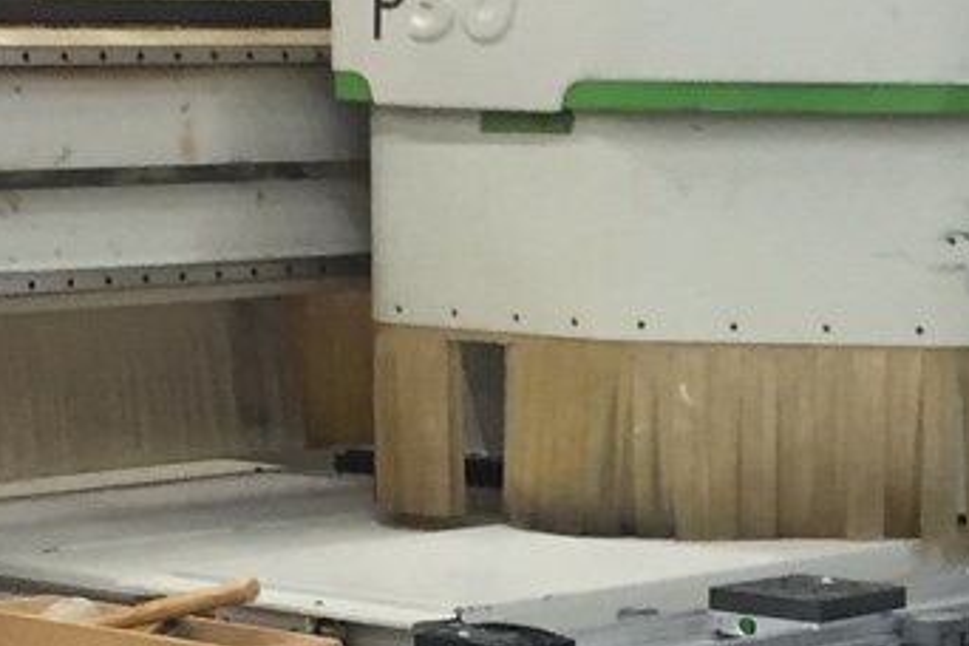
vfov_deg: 9.5
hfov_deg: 14.2
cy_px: 544
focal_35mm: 144
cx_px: 756
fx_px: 3876
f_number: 2.2
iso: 100
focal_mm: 4.15
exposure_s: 1/30
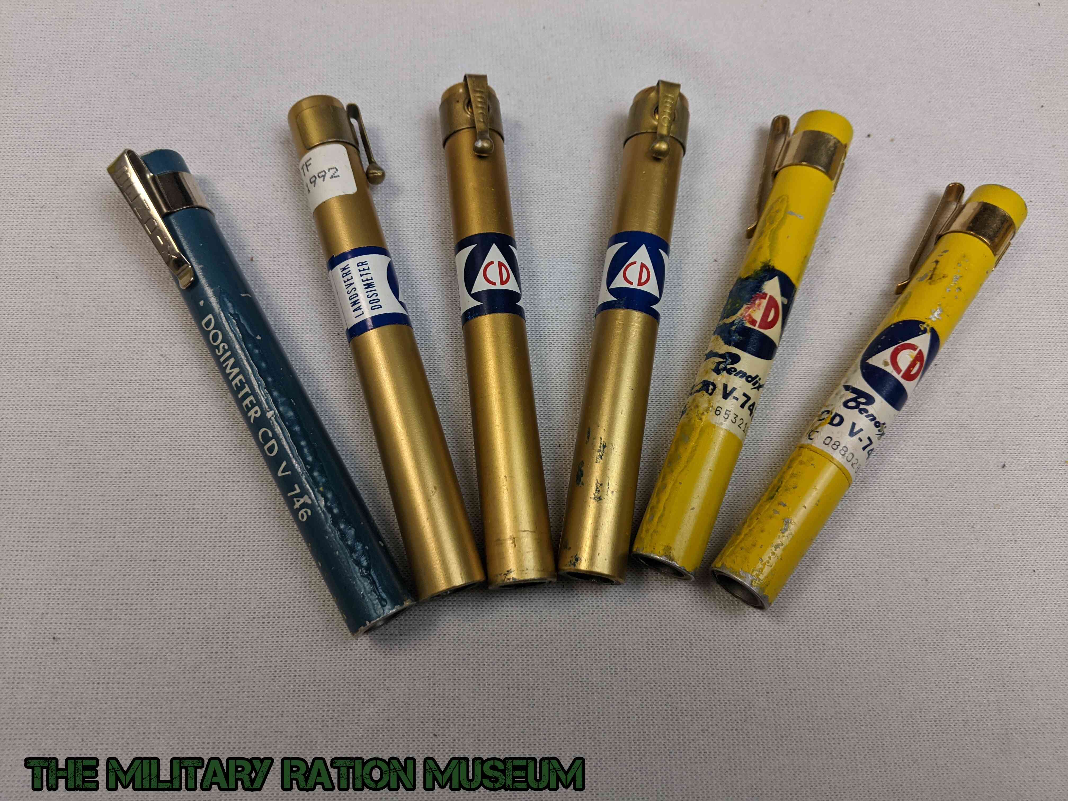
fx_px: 833
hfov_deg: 65.3
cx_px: 534
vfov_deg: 51.4
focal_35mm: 27
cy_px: 400
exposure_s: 1/125
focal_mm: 4.44
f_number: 1.8
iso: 61
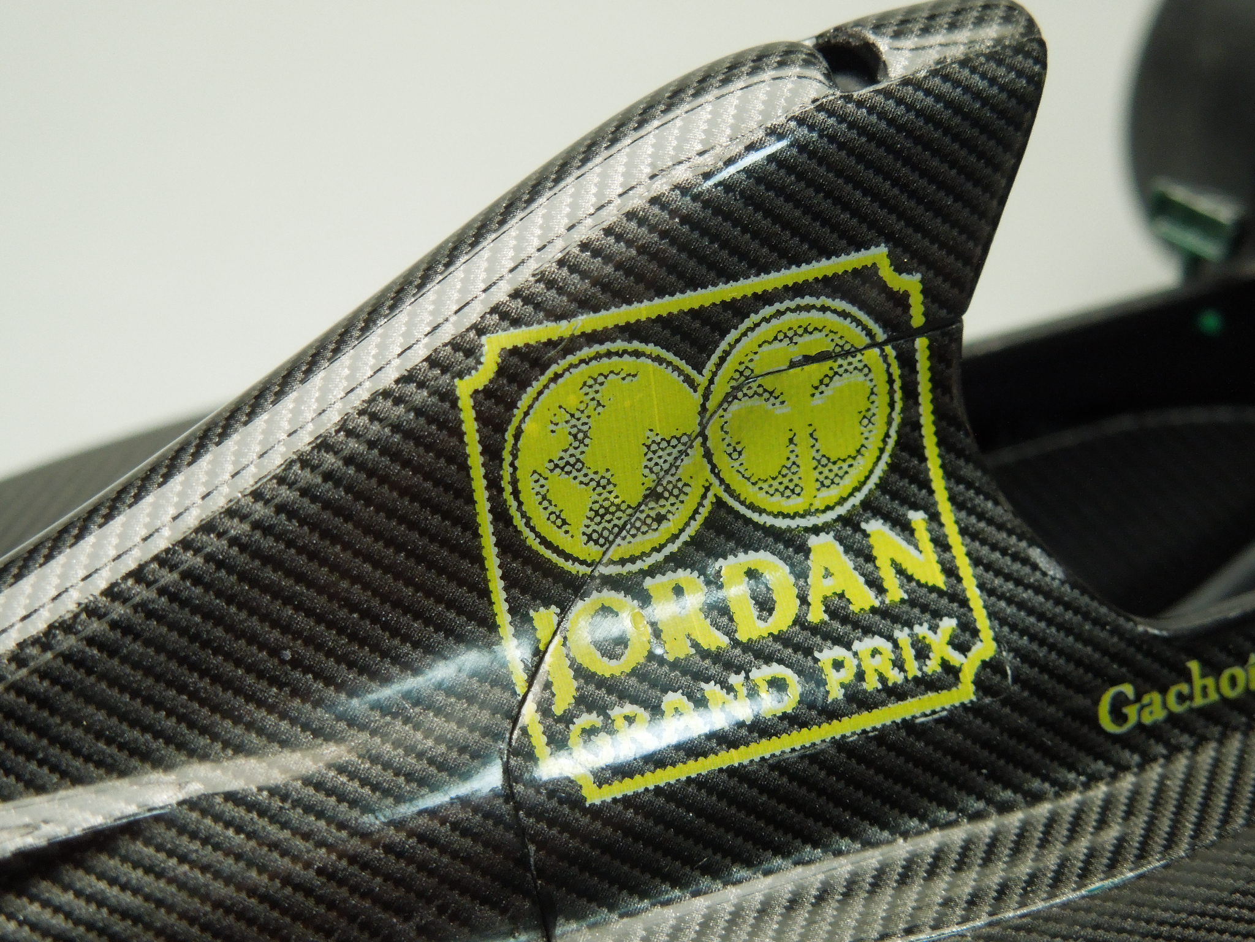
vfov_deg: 18.9
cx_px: 628
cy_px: 471
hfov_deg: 25.0
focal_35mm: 78
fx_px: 2828
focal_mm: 14.1
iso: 400
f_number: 4.5
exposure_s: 1/20
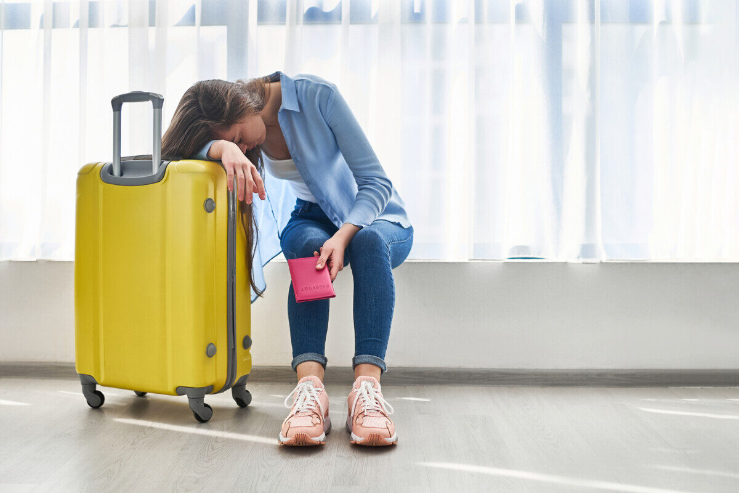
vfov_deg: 29.9
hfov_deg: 43.6
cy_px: 246
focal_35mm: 45
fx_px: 924
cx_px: 370
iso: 200
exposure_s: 1/250
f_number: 1.8
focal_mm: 30
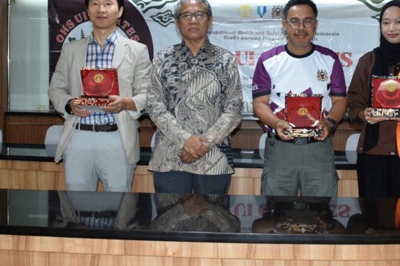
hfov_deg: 38.1
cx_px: 229
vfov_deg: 25.8
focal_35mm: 52
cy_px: 89
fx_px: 578
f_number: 3.8
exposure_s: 1/60
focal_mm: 22
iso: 560
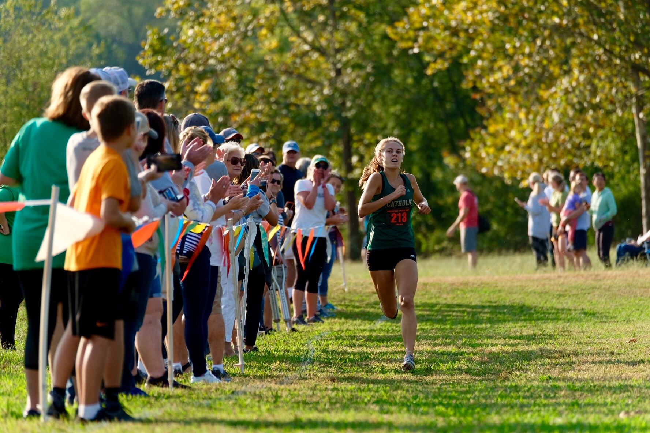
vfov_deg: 6.5
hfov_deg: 9.8
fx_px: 3791
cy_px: 216
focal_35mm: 210
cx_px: 325
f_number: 2.8
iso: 500
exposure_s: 1/1600
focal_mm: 140
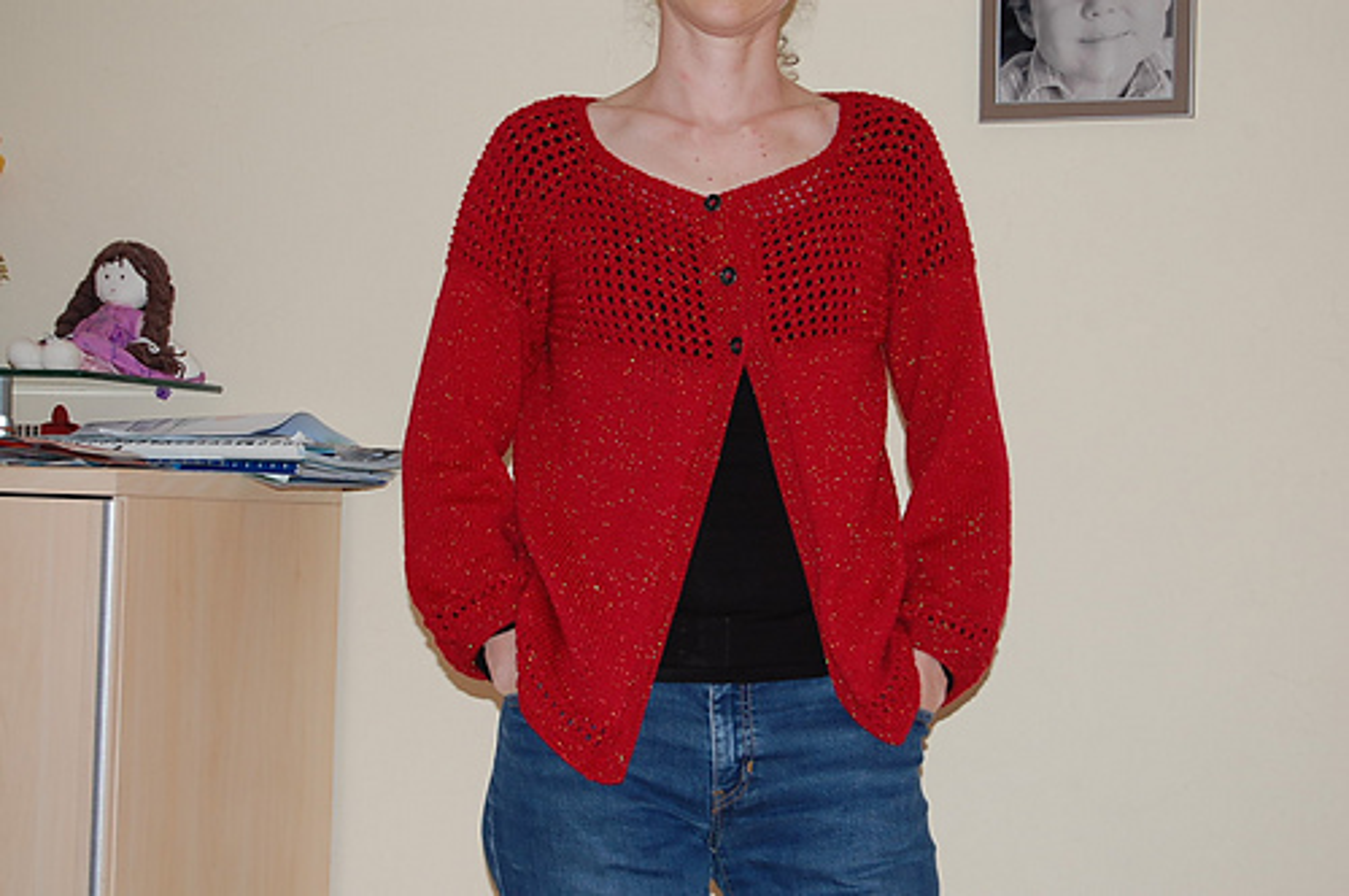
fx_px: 2807
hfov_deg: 27.0
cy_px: 448
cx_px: 674
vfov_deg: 18.1
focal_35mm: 75
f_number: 5.6
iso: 400
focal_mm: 50
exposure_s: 1/60
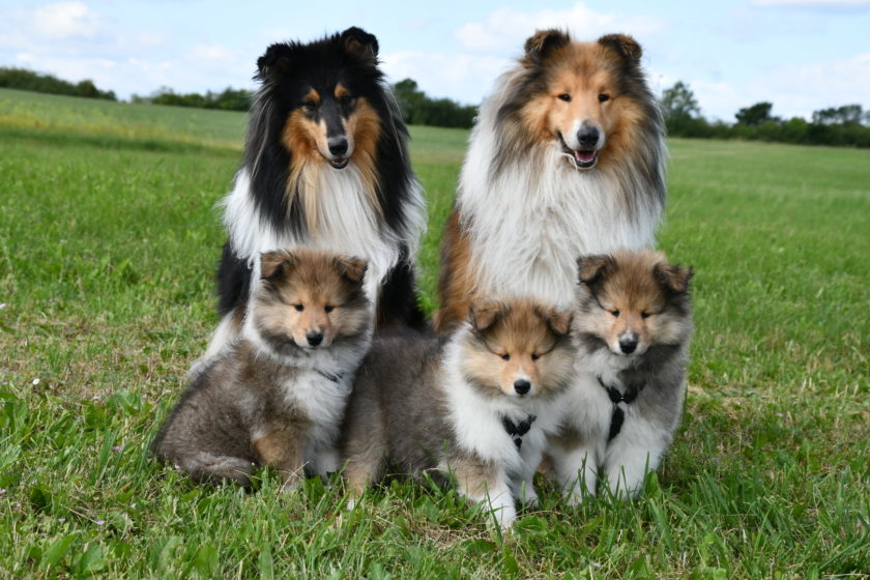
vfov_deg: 17.5
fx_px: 1885
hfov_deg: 26.0
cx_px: 435
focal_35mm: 78
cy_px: 290
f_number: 8
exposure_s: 1/250
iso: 200
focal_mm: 52
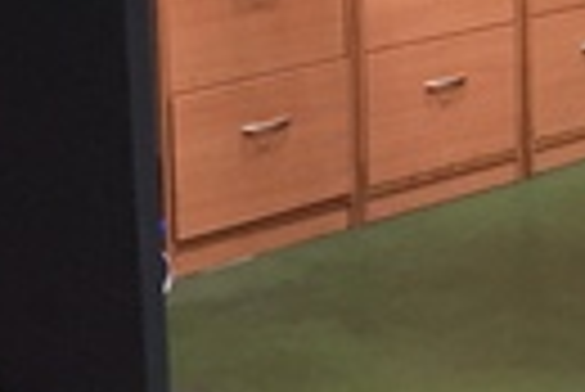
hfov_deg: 14.4
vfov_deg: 10.2
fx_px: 2115
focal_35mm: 130
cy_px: -212
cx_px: 958
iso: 160
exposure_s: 1/33
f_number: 2.2
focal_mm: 4.15
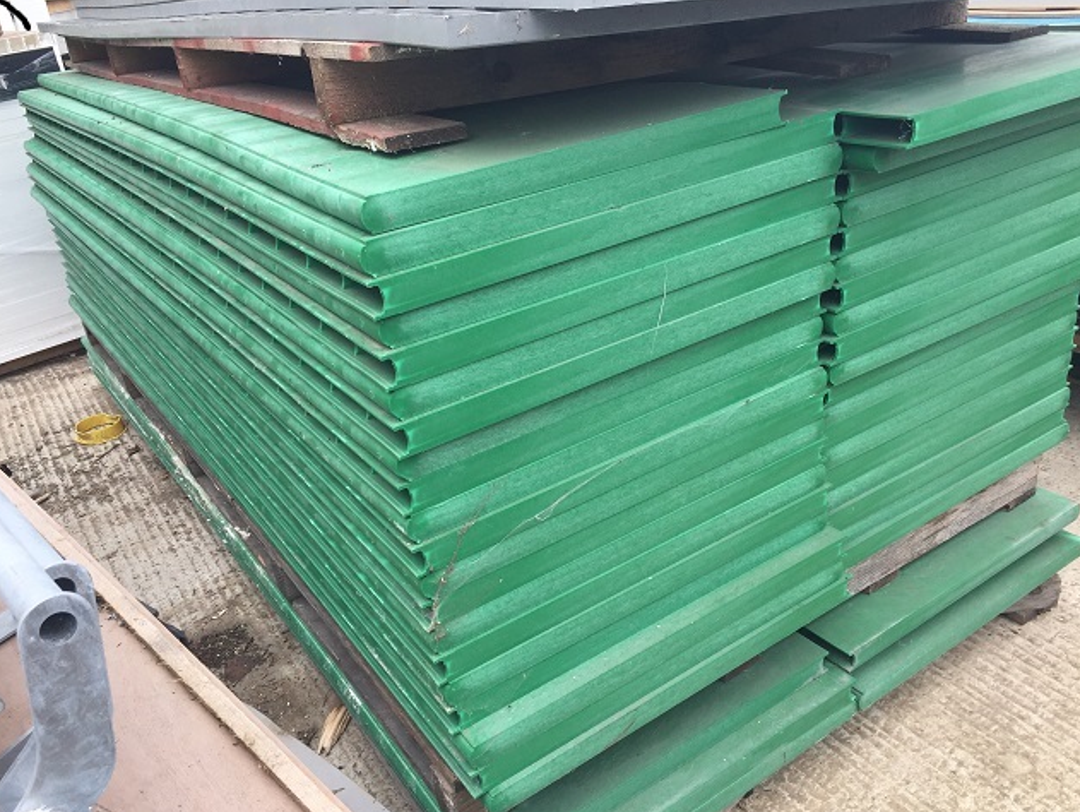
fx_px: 937
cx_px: 547
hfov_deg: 59.9
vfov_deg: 46.8
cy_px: 415
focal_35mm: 30
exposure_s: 1/557
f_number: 2.2
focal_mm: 4.15
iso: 32
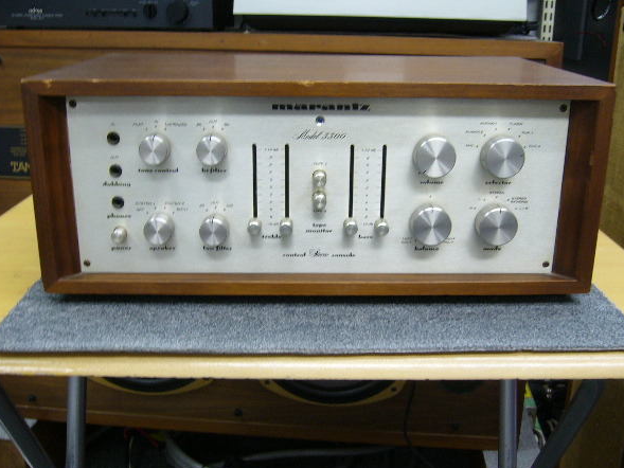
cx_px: 310
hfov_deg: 49.0
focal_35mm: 38
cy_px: 220
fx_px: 685
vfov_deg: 37.7
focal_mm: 5.8
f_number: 2.8
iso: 100
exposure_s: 1/15
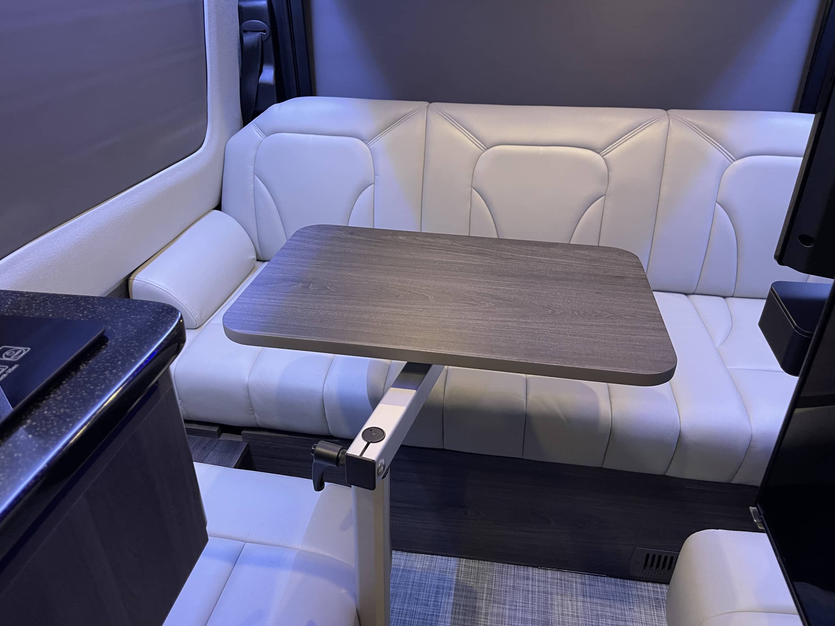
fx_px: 627
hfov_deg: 67.3
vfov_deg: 53.1
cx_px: 418
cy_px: 313
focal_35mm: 26
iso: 250
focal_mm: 5.1
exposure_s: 1/60
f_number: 1.6
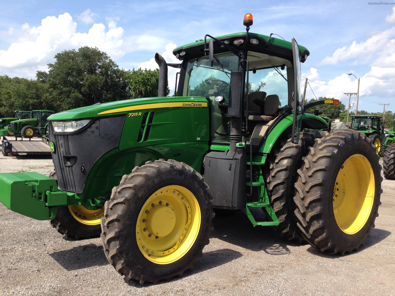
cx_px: 198
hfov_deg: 55.4
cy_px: 148
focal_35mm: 33
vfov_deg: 42.9
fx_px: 377
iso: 50
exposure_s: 1/1004
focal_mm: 4.12
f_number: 2.4
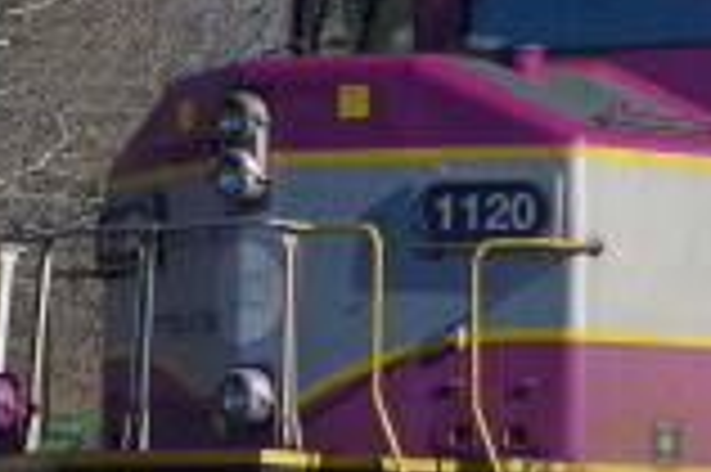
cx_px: 122
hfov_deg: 8.3
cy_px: 20
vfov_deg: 5.5
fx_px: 4873
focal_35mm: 247
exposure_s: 1/1000
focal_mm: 30.63
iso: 200
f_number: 5.6
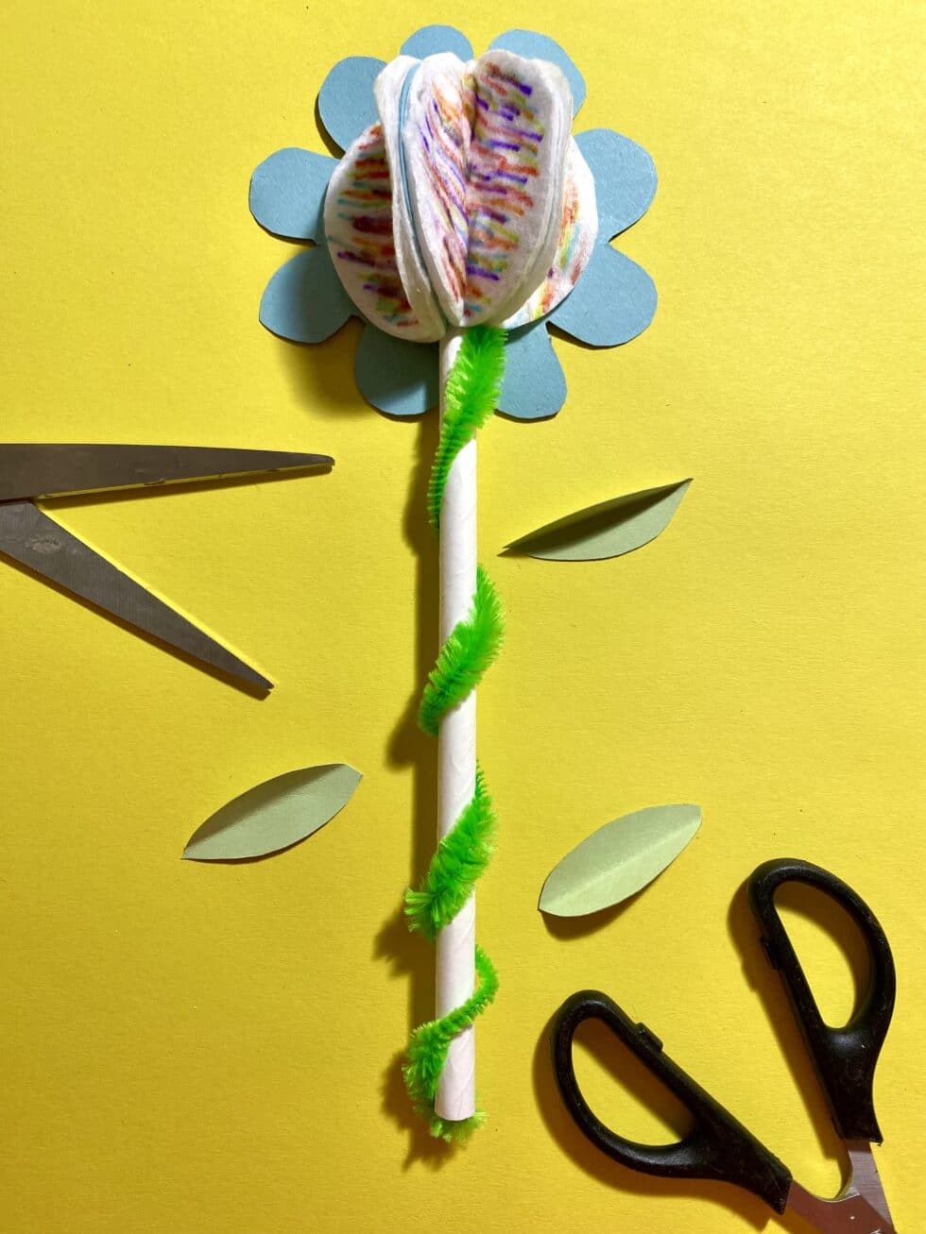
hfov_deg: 53.1
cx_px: 463
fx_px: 928
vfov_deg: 67.3
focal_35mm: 26
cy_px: 617
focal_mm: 4.25
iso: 100
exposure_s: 1/121
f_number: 1.8
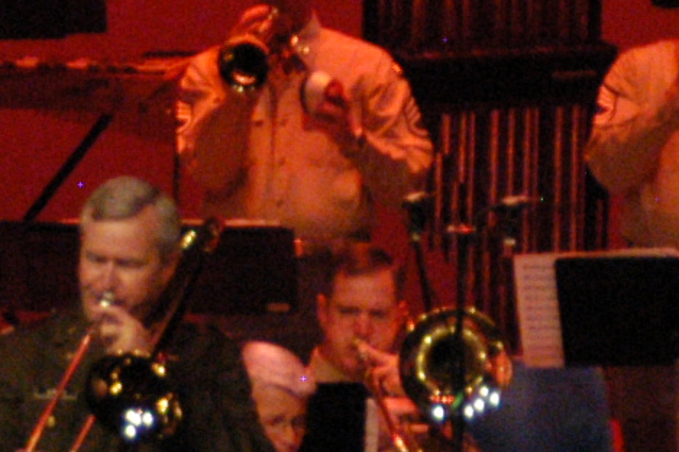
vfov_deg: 1.7
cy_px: 400
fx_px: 15402
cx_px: -692
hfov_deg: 2.5
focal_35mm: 817
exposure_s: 1/125
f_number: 4.5
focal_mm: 85
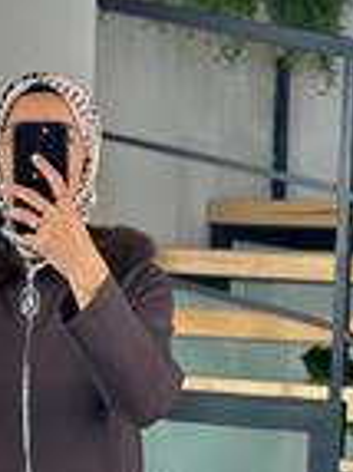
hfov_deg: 10.6
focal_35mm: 139
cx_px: 23
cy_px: 385
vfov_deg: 14.1
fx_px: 1893
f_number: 1.78
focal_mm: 6.86
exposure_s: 1/134
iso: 80
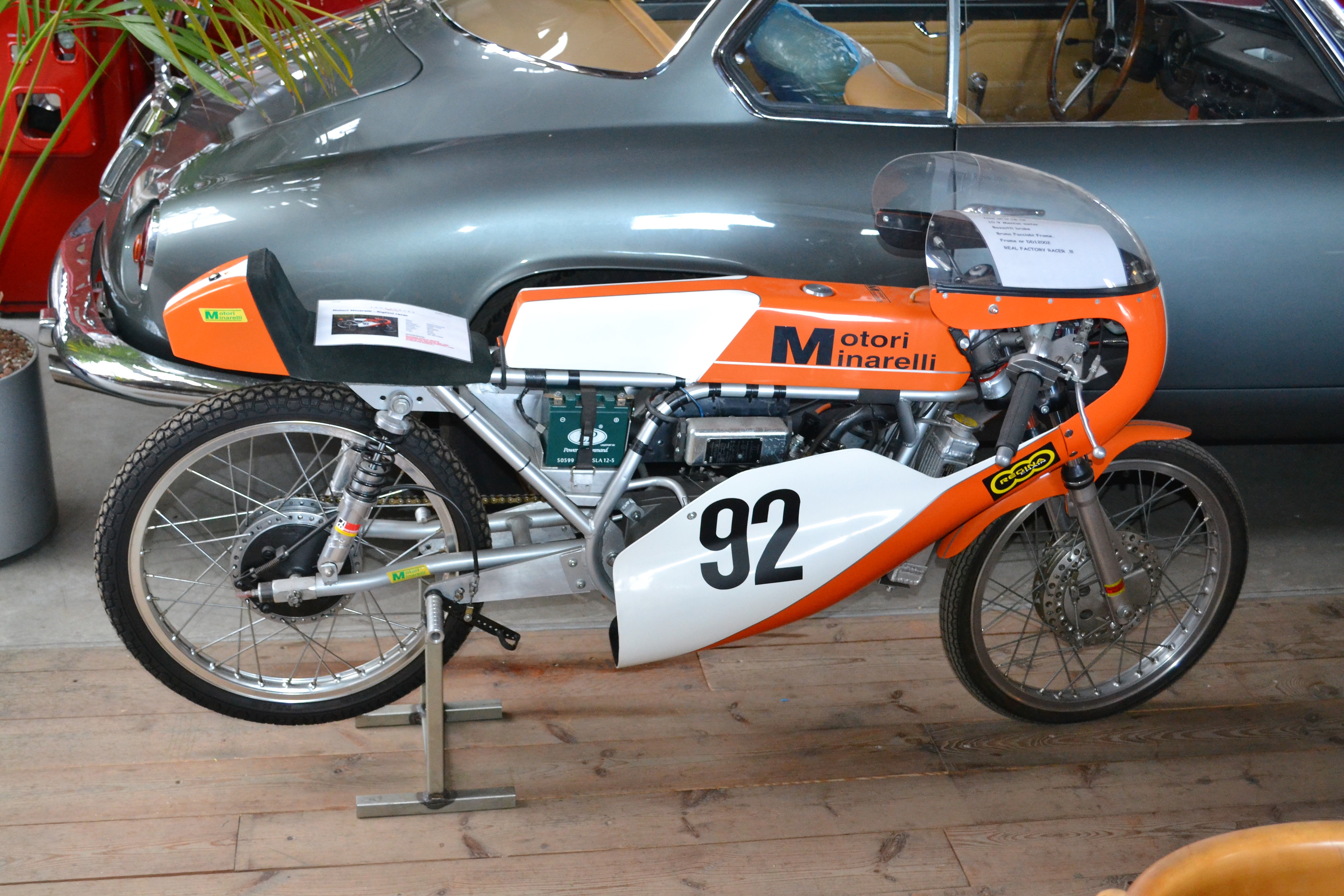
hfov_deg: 46.4
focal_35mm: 42
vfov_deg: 31.9
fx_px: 1568
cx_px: 672
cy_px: 448
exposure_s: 1/60
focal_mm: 28
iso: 1800
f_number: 4.5
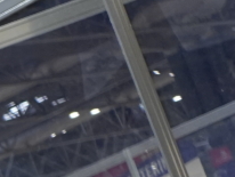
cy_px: 464
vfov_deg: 6.6
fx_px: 1427
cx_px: -566
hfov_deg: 7.7
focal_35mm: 210
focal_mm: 30
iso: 2500
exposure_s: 1/160
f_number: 4
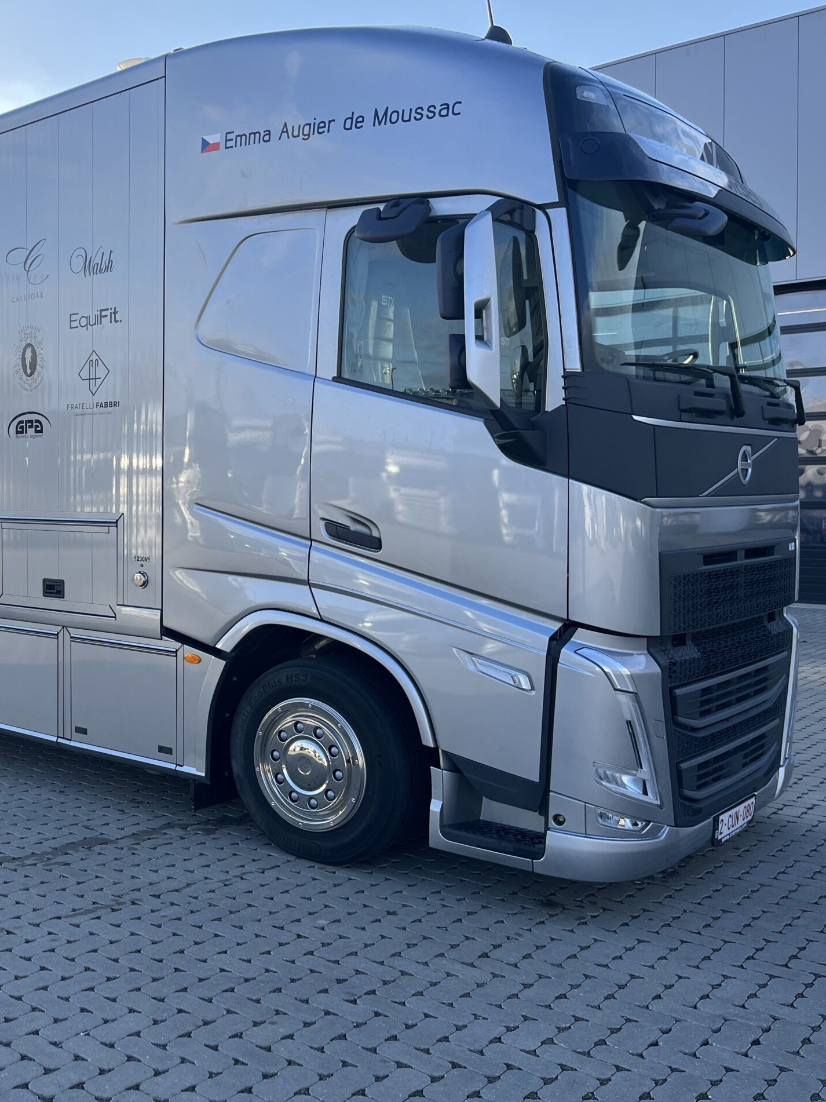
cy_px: 547
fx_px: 1114
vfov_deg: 52.6
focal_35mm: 35
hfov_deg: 38.3
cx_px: 105
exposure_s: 1/967
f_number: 1.6
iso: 50
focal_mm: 5.1
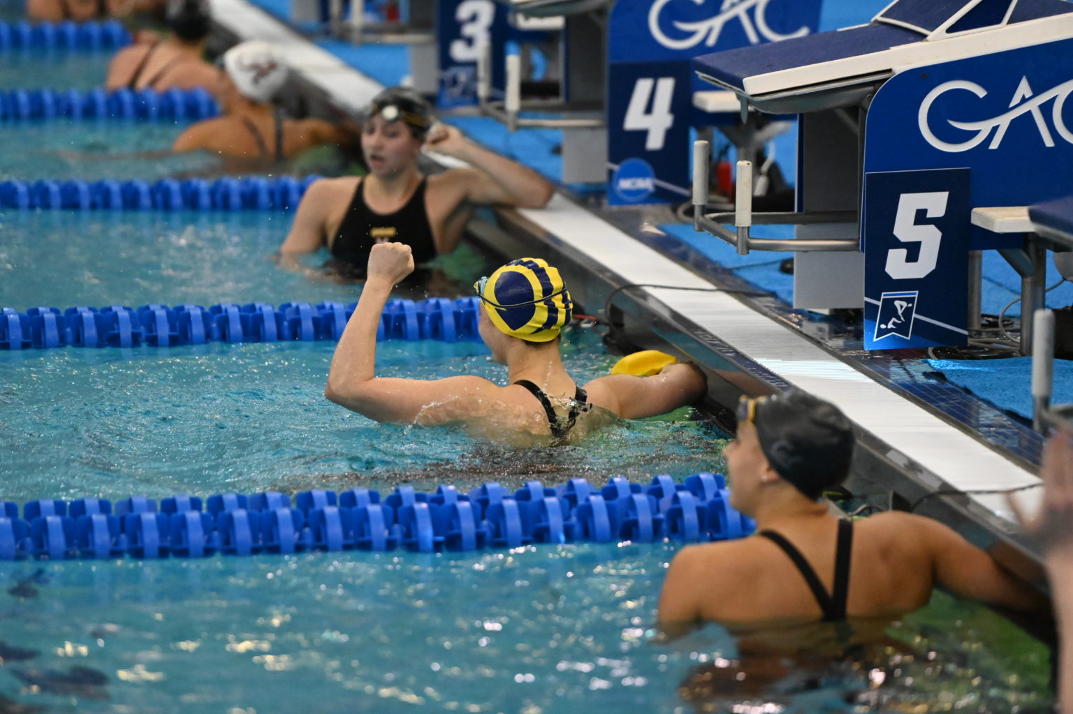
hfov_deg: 10.3
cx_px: 536
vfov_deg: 6.9
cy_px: 357
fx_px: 5959
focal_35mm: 200
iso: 12800
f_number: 2.8
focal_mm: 200
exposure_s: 1/1600
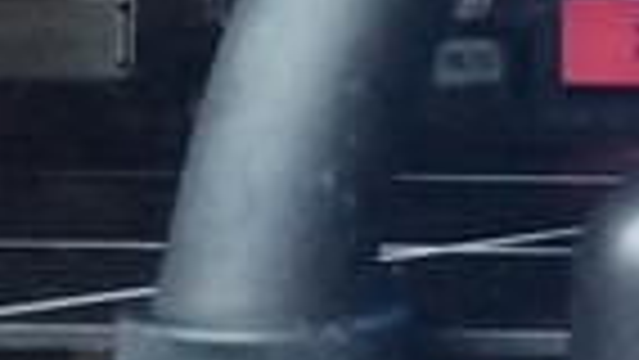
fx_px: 3339
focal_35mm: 197
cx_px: 1460
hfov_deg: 9.8
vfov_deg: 6.0
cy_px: -333
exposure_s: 1/20
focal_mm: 5.89
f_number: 1.89
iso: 1190
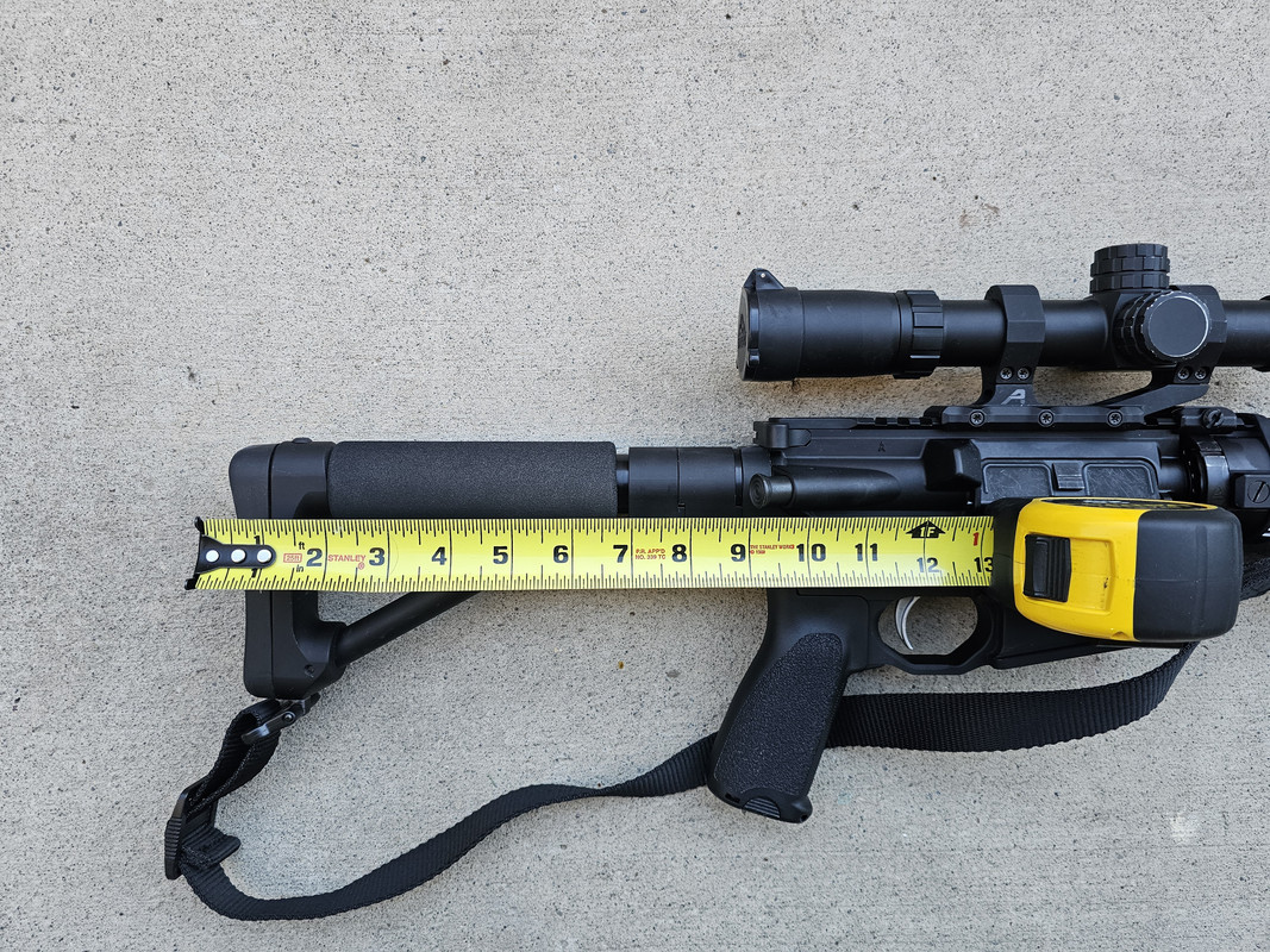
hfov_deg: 73.9
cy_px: 476
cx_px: 635
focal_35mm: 23
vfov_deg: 58.9
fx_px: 844
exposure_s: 1/180
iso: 125
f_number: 1.7
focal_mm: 6.3
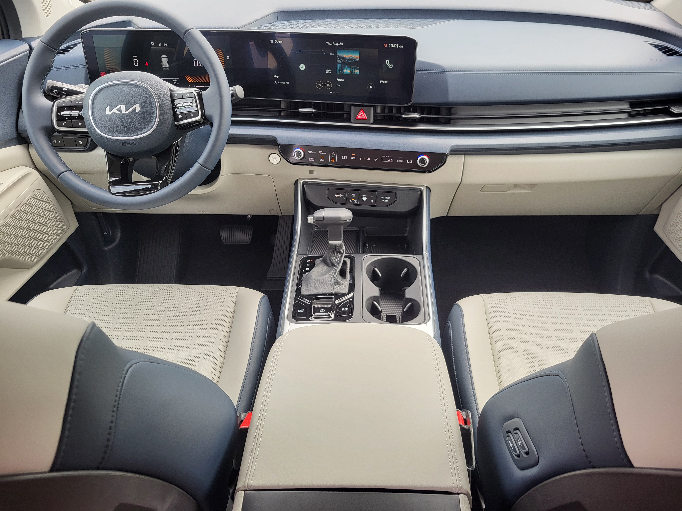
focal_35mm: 26
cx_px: 341
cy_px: 256
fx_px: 512
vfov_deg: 53.1
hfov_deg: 67.3
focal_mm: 5.4
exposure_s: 1/138
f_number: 1.8
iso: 40
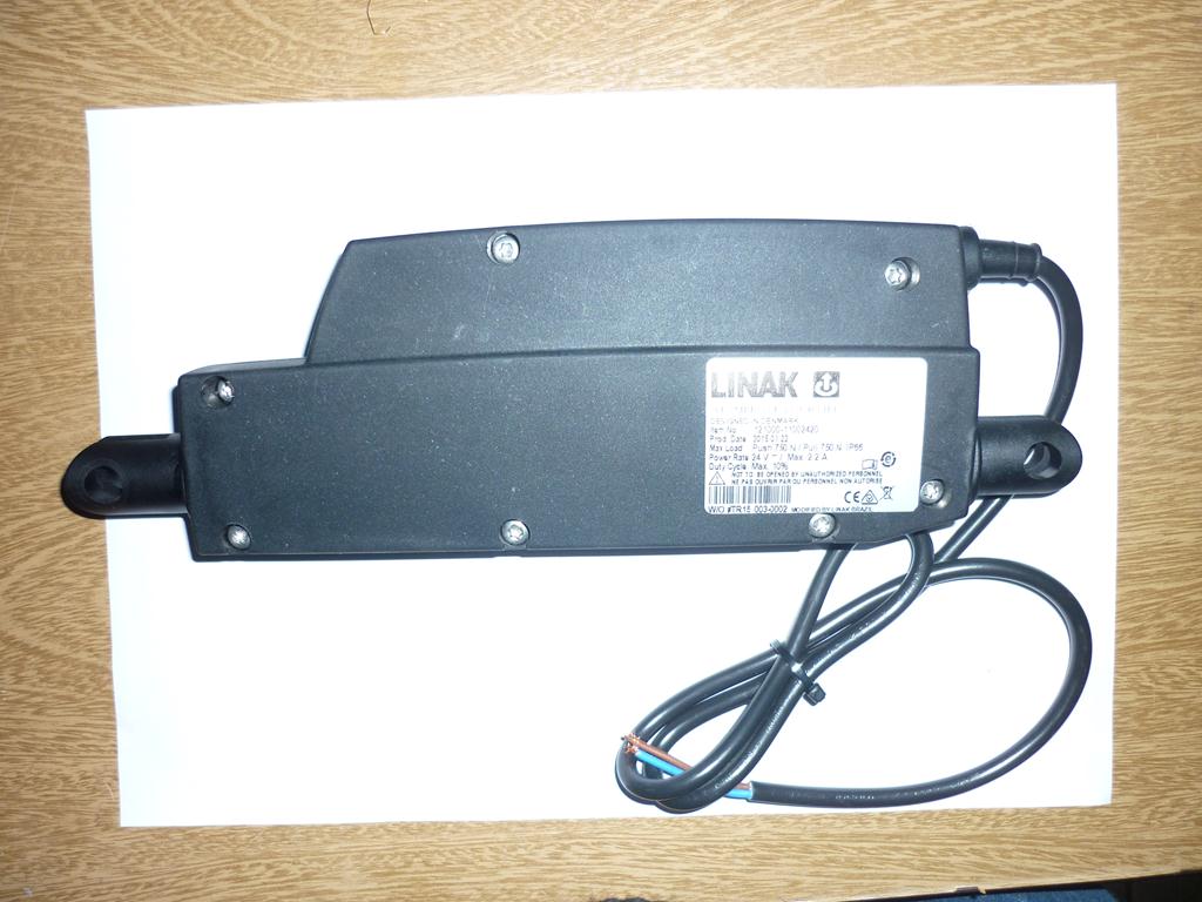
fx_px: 1146
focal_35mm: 33
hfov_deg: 55.4
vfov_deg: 42.9
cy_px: 451
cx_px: 601
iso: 100
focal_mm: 5.5
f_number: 2.8
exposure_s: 1/125
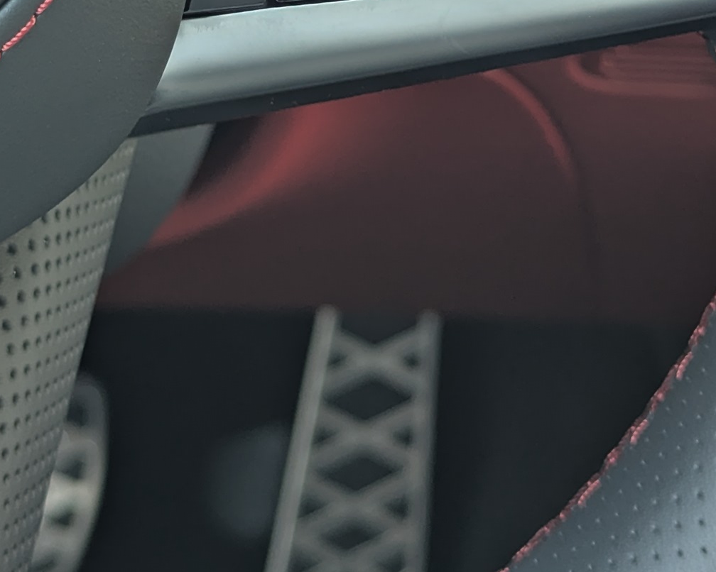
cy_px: -96
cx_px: 347
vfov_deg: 12.7
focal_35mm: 119
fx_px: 2521
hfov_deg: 16.2
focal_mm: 6.81
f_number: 1.85
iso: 41
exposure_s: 1/94
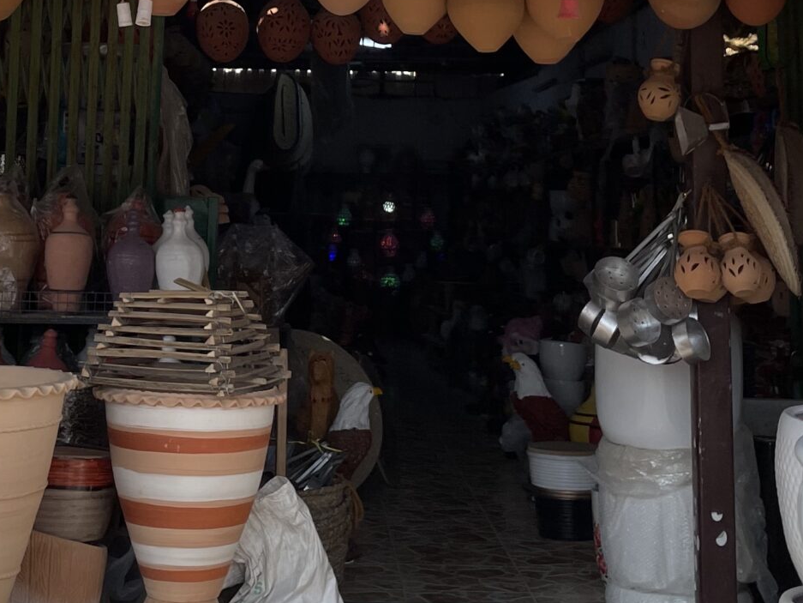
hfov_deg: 27.1
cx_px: 236
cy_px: -52
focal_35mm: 71
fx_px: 1647
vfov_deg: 19.9
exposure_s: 1/1350
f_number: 1.6
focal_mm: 4.2
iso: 32
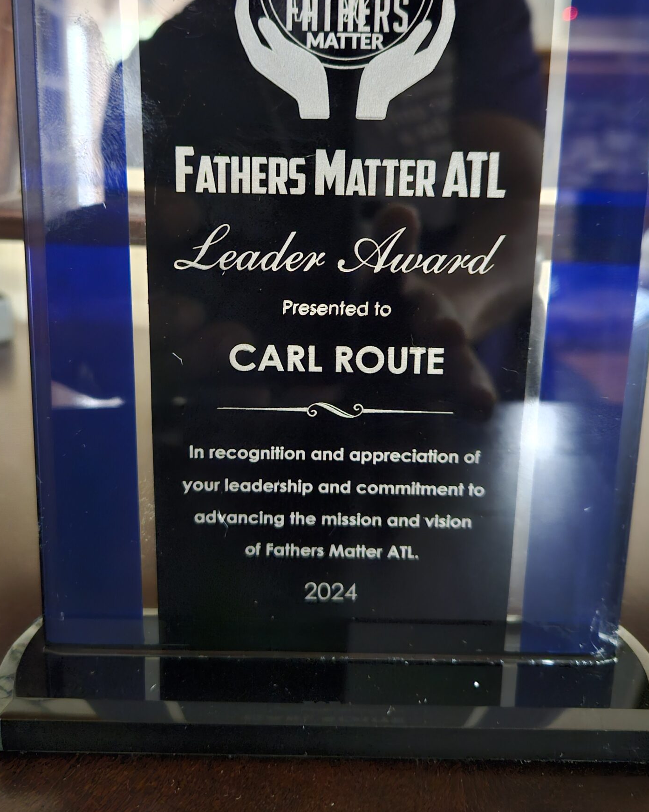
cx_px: 303
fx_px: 793
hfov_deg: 44.5
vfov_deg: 53.6
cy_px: 301
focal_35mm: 33
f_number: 1.8
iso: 1250
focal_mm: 5.4
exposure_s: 1/15
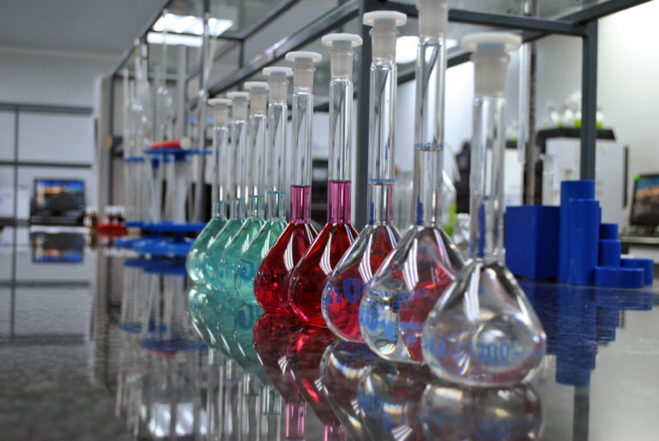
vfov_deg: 28.1
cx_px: 330
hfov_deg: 41.1
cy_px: 220
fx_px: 880
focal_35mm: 48
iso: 400
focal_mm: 32
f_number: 4.8
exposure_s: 1/20
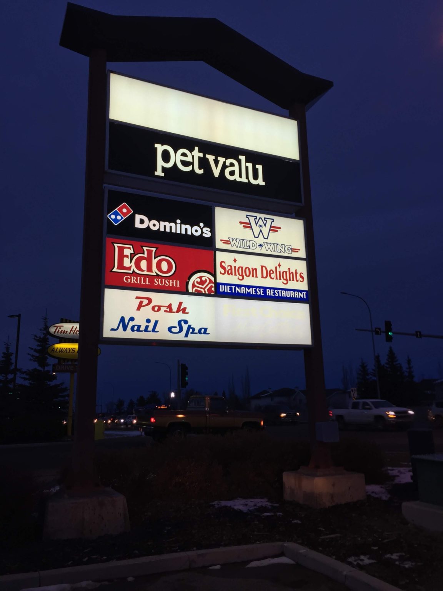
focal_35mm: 29
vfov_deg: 61.7
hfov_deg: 48.2
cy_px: 296
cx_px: 222
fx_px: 495
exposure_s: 1/60
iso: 40
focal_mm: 4.15
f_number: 2.2
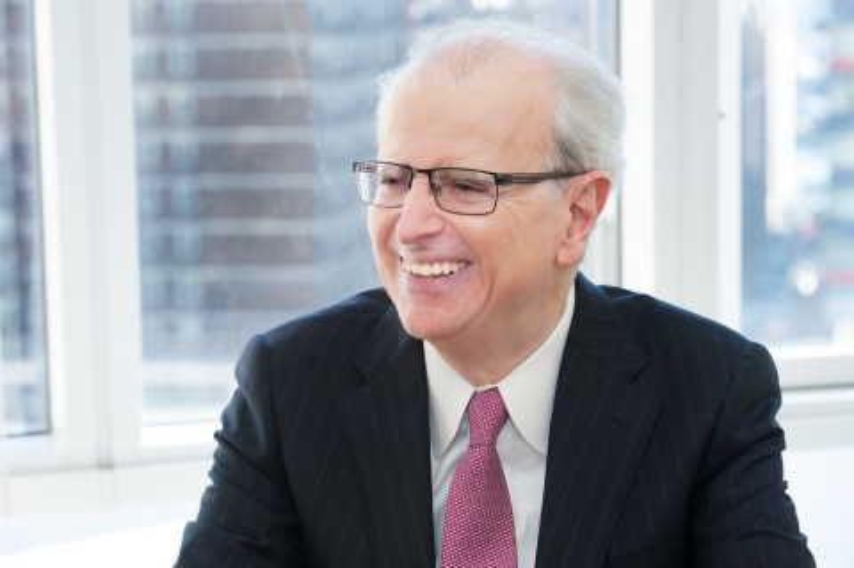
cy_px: 284
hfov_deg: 19.5
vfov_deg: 13.0
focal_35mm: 105
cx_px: 427
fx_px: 2488
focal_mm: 105
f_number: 7.1
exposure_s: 1/60
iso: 400
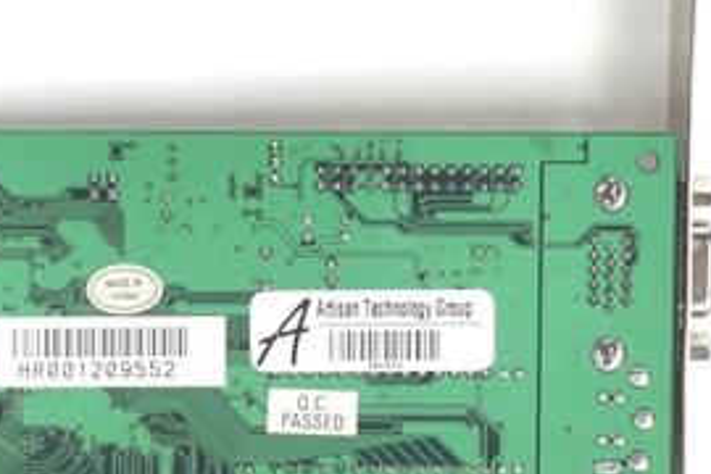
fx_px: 1385
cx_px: 182
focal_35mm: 70
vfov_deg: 19.4
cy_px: 308
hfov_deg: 28.4
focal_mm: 21
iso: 200
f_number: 13
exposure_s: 1/250
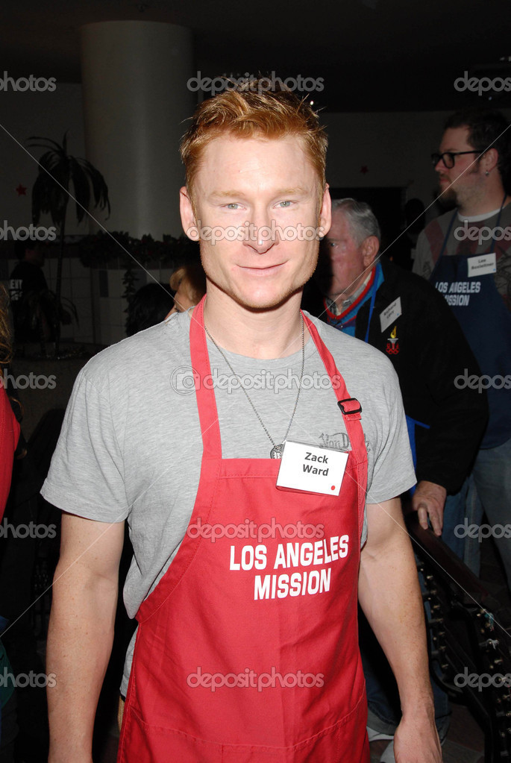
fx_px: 860
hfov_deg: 33.1
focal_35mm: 40
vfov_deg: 47.9
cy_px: 382
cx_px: 256
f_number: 9
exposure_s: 1/320
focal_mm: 27
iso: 250
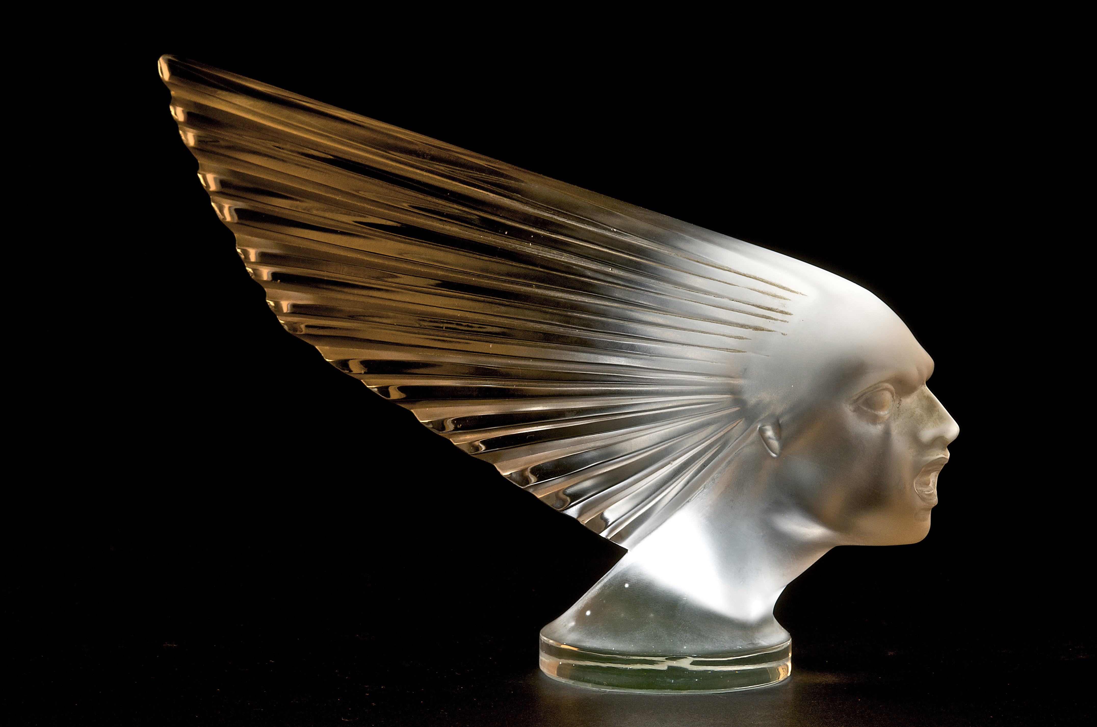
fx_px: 6159
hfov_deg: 10.2
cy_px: 364
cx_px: 548
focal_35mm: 202
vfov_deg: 6.8
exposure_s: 1.3
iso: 200
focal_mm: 135
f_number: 16
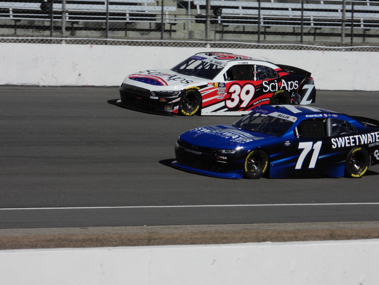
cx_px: 190
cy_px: 142
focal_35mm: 300
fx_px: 3285
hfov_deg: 6.6
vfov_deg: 5.0
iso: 125
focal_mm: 53.9
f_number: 5
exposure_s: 1/2000
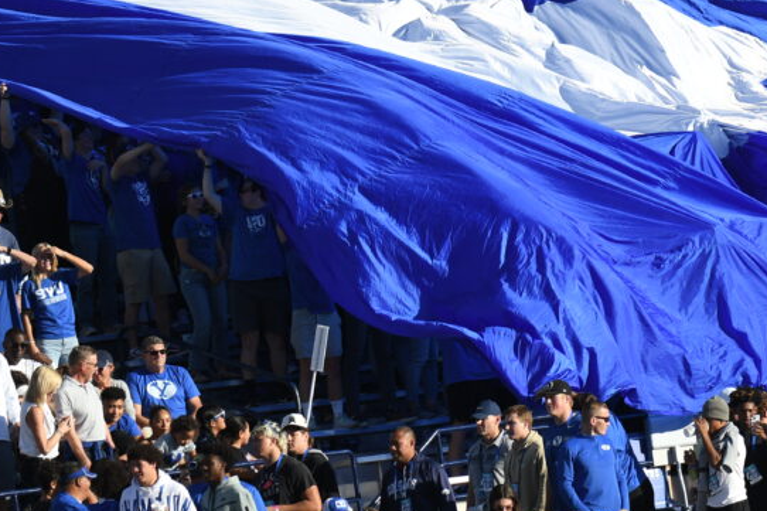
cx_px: 783
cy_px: -3
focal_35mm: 565
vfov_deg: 2.4
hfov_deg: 3.6
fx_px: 12033
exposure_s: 1/2000
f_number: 2.8
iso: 140
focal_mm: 170
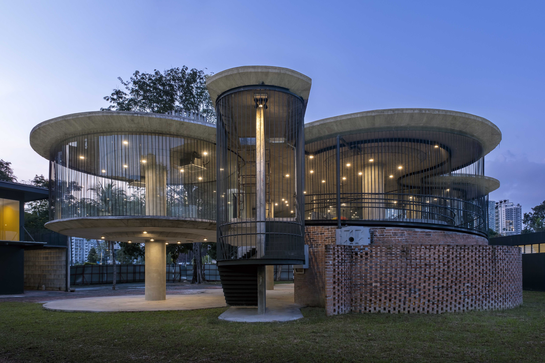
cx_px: 272
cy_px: 182
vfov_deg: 53.1
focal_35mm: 24
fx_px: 363
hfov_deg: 73.7
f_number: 11
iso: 200
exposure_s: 1/1.25
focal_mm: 16
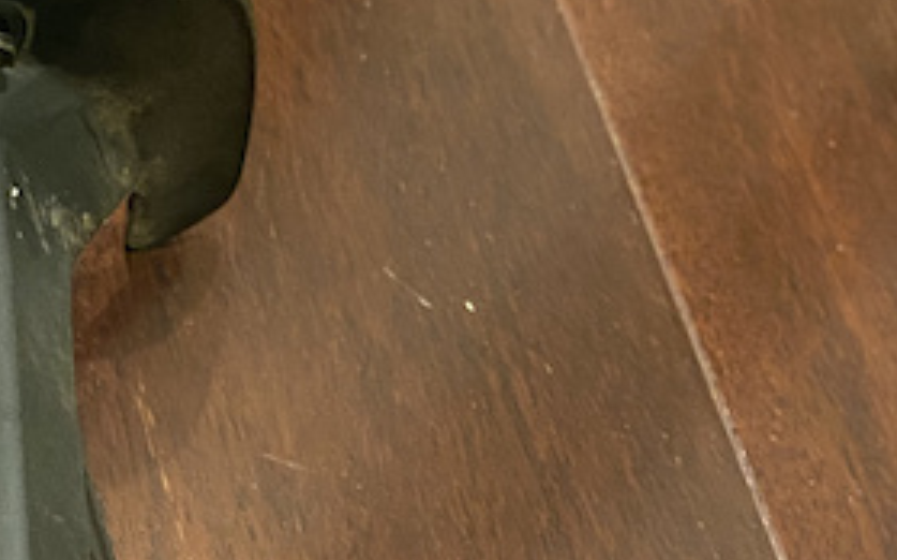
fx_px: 1930
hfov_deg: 25.0
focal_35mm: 79
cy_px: 621
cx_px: 10
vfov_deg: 16.0
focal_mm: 4.25
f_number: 1.8
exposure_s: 1/30
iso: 800
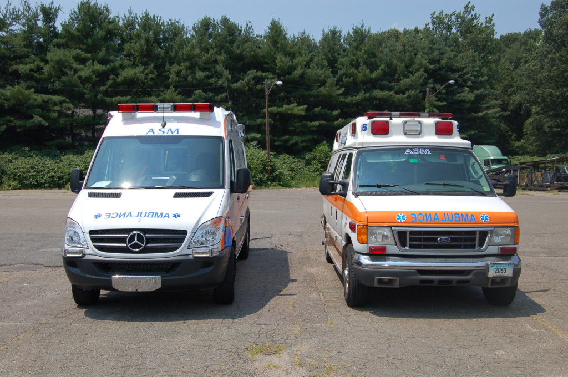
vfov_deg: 36.8
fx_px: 567
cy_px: 188
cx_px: 284
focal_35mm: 36
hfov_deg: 53.2
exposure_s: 1/500
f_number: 8
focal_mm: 24
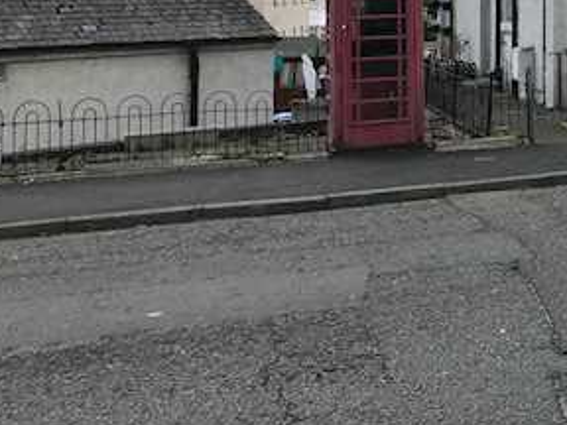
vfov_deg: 20.5
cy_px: -56
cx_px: 675
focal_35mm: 68
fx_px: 1114
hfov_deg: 25.7
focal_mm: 3.99
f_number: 1.8
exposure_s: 1/2283
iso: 20
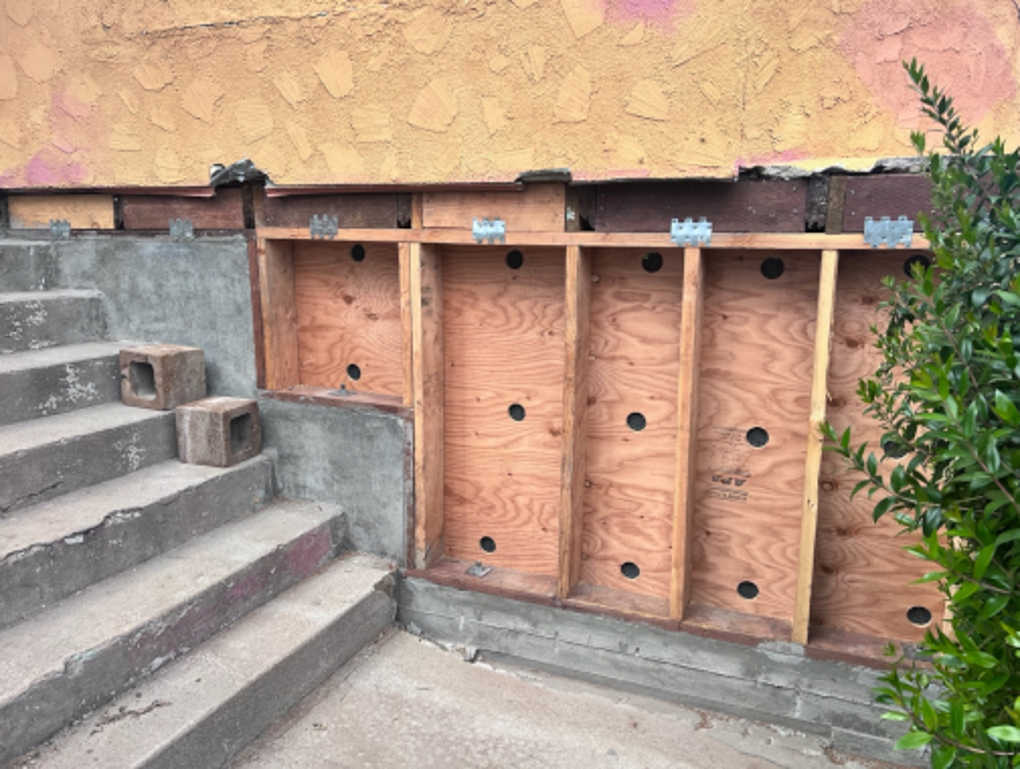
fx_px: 768
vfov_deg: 53.2
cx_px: 510
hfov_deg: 67.2
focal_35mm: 26
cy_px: 384
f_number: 1.5
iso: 50
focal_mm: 5.7
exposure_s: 1/1209
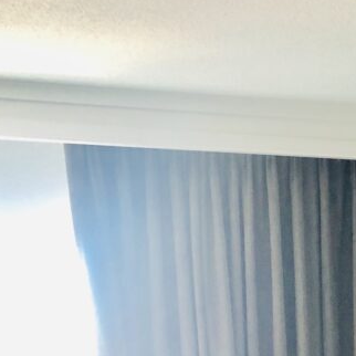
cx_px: 614
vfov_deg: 13.8
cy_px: 552
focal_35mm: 118
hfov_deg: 13.5
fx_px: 1373
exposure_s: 1/20
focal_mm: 3.99
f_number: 1.8
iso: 40
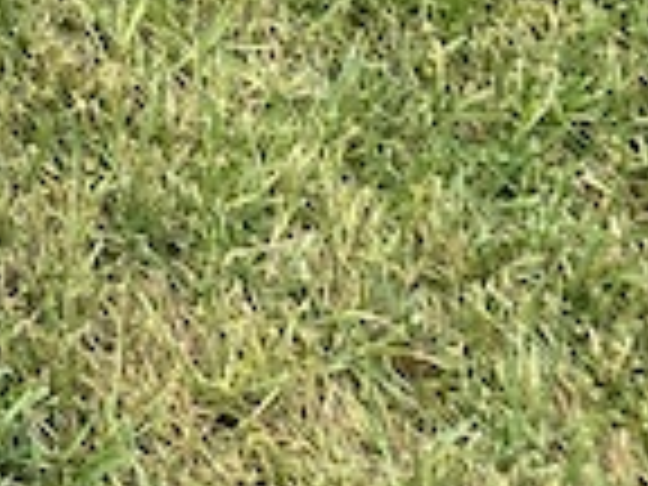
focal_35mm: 144
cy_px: -788
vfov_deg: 9.0
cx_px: -1098
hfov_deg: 10.8
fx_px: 2696
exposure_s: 1/187
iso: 32
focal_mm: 4.2
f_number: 1.6
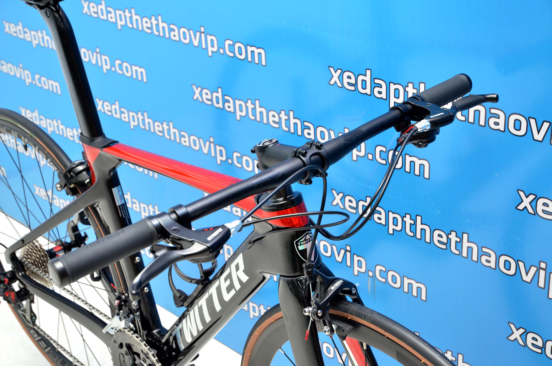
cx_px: 276
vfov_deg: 23.7
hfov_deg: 35.1
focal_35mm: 57
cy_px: 183
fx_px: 872
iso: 1600
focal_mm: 38
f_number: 7.1
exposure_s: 1/250
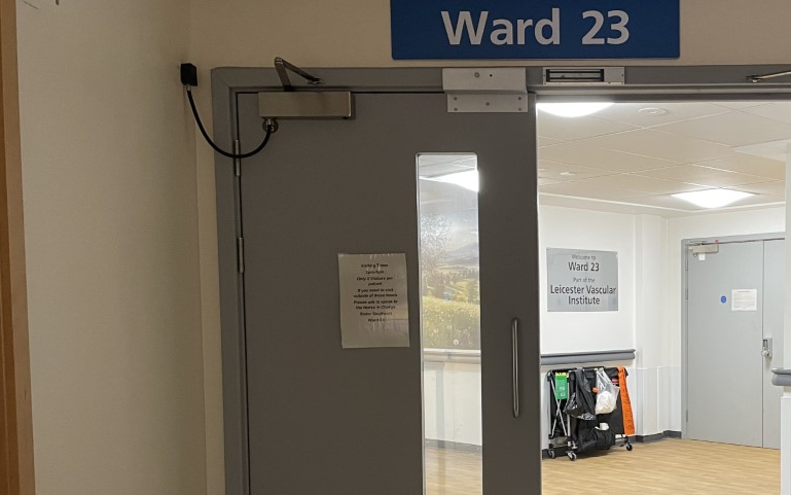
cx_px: 612
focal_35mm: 43
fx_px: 927
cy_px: 374
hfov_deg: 44.4
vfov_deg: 29.4
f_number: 1.6
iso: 160
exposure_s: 1/50
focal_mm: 4.2
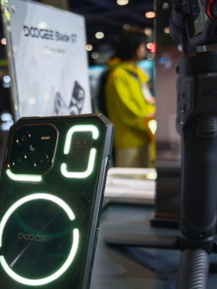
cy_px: 216
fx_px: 342
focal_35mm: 41
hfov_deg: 34.1
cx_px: 42
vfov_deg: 44.3
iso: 500
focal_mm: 8.72
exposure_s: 1/121
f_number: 2
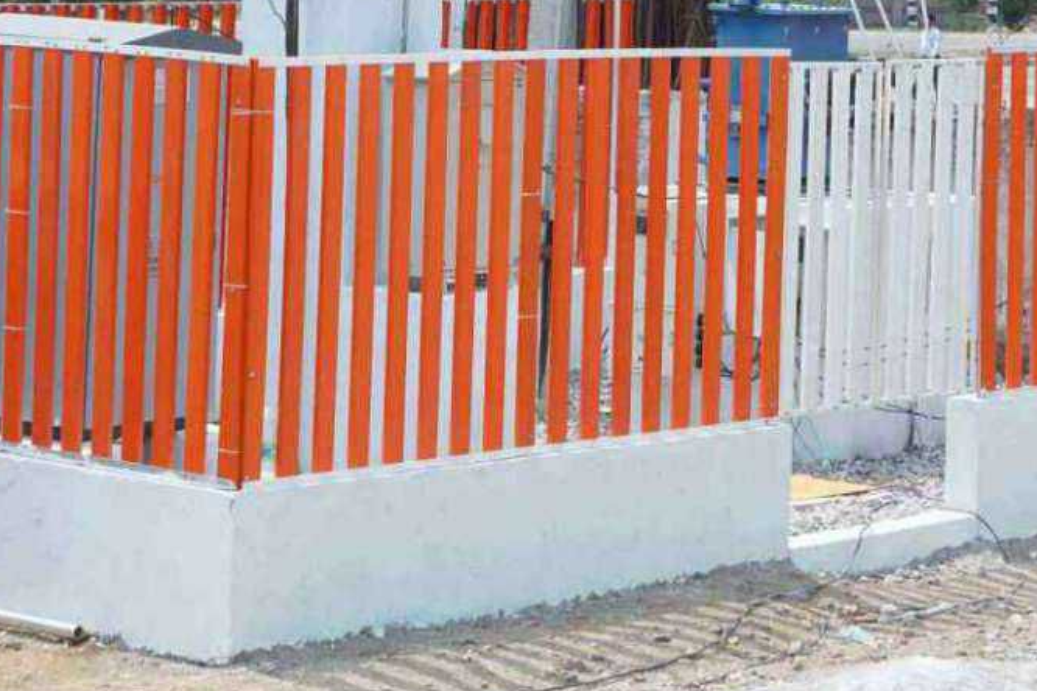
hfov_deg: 15.0
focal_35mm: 136
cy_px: -139
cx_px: 631
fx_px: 3926
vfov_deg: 9.9
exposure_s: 1/320
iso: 400
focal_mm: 35
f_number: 9
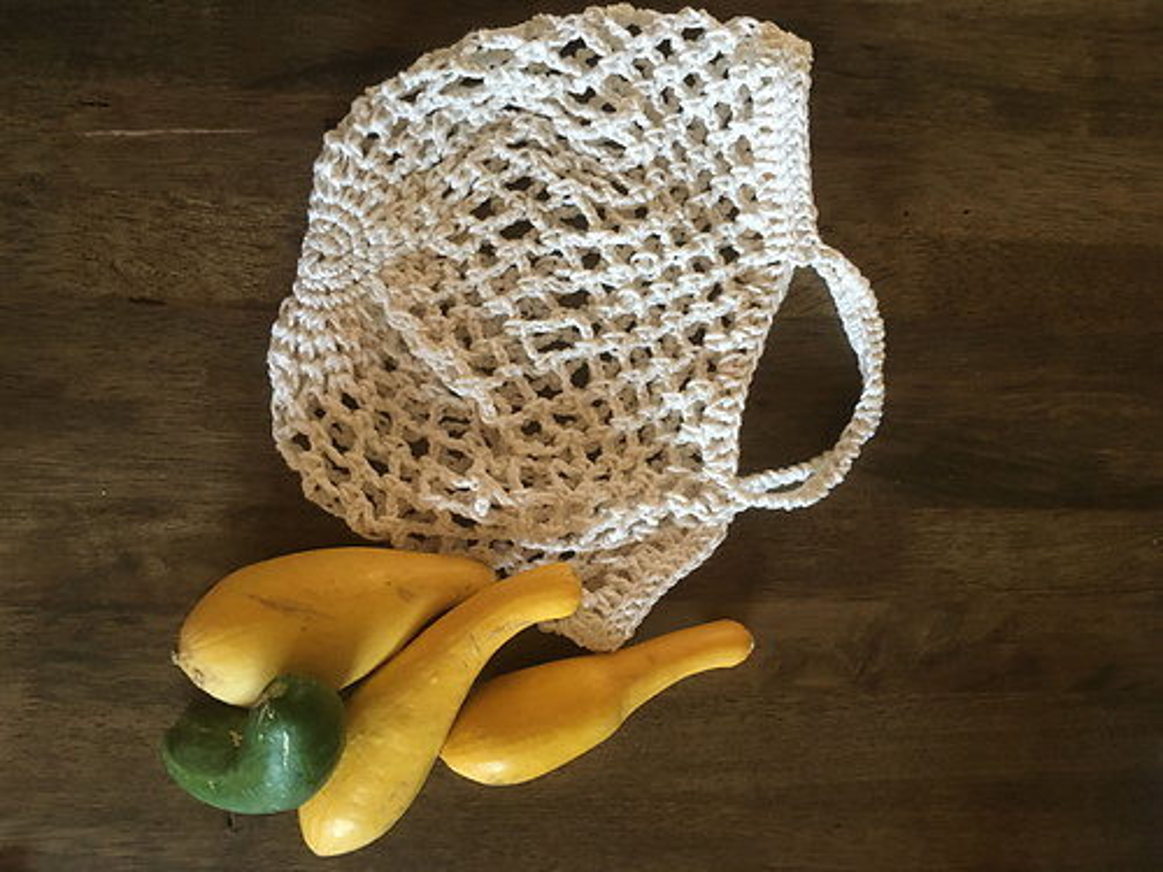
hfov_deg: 61.7
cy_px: 436
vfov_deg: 48.2
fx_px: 974
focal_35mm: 29
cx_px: 582
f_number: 2.2
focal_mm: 4.15
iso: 200
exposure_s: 1/15
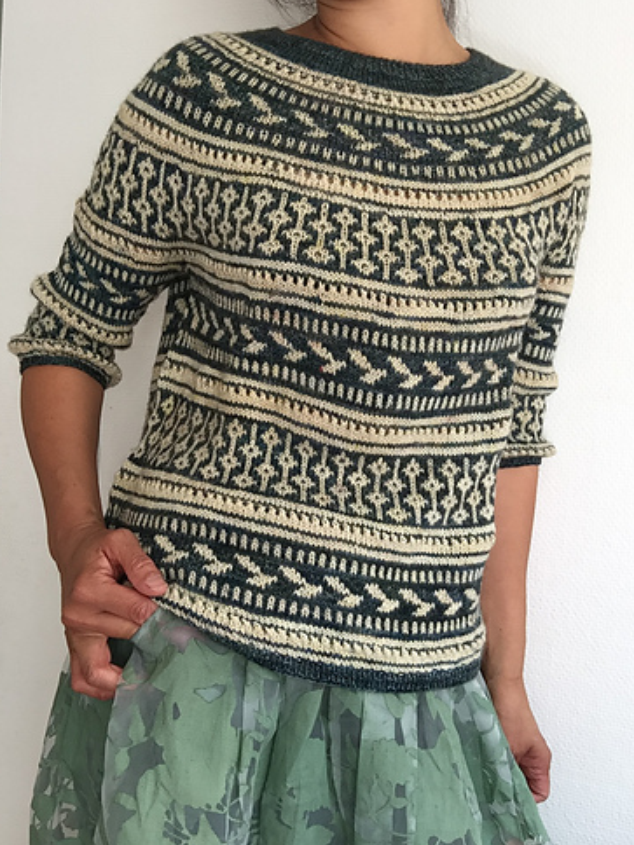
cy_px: 412
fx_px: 781
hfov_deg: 44.2
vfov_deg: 56.8
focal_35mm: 32
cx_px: 315
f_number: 2.2
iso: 32
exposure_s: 1/100
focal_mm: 2.65
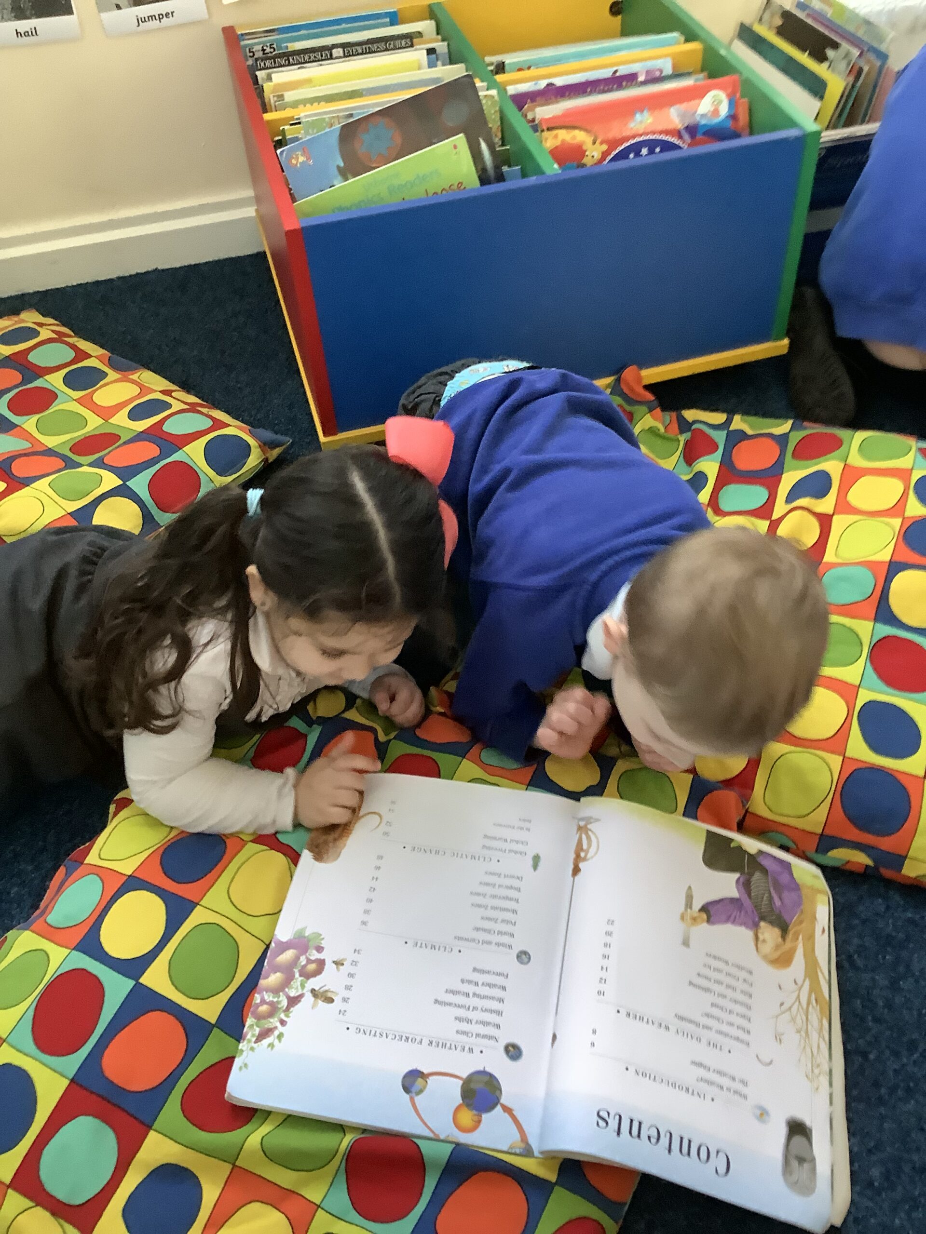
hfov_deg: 45.4
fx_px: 1106
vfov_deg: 58.4
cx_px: 463
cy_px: 617
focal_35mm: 31
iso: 250
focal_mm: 3.3
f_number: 2.4
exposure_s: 1/33
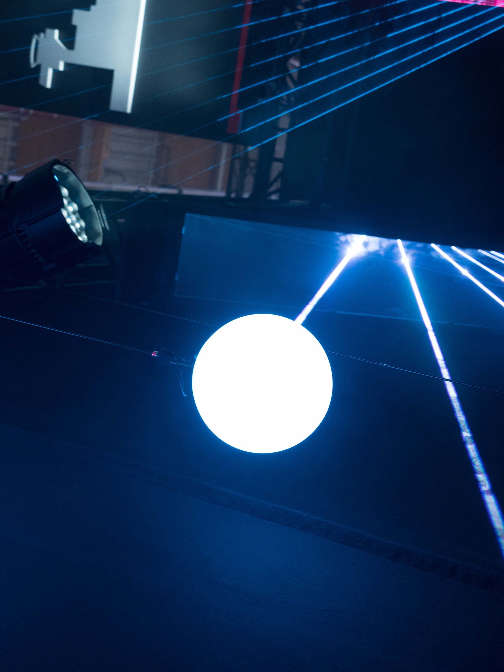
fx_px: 1359
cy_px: 336
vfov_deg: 27.8
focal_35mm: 70
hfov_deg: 21.0
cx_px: 252
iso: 640
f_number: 4.5
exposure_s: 1/25
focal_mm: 35
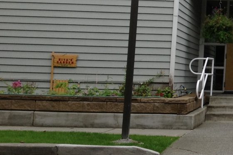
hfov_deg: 18.1
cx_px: 320
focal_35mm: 104
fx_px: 673
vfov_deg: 12.9
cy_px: -13
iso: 50
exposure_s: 1/130
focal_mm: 4.28
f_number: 2.4
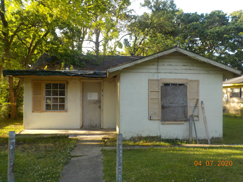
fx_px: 211
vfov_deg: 46.8
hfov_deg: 60.0
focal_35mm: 30
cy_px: 91
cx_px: 122
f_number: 3.3
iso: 125
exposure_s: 1/200
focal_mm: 4.1
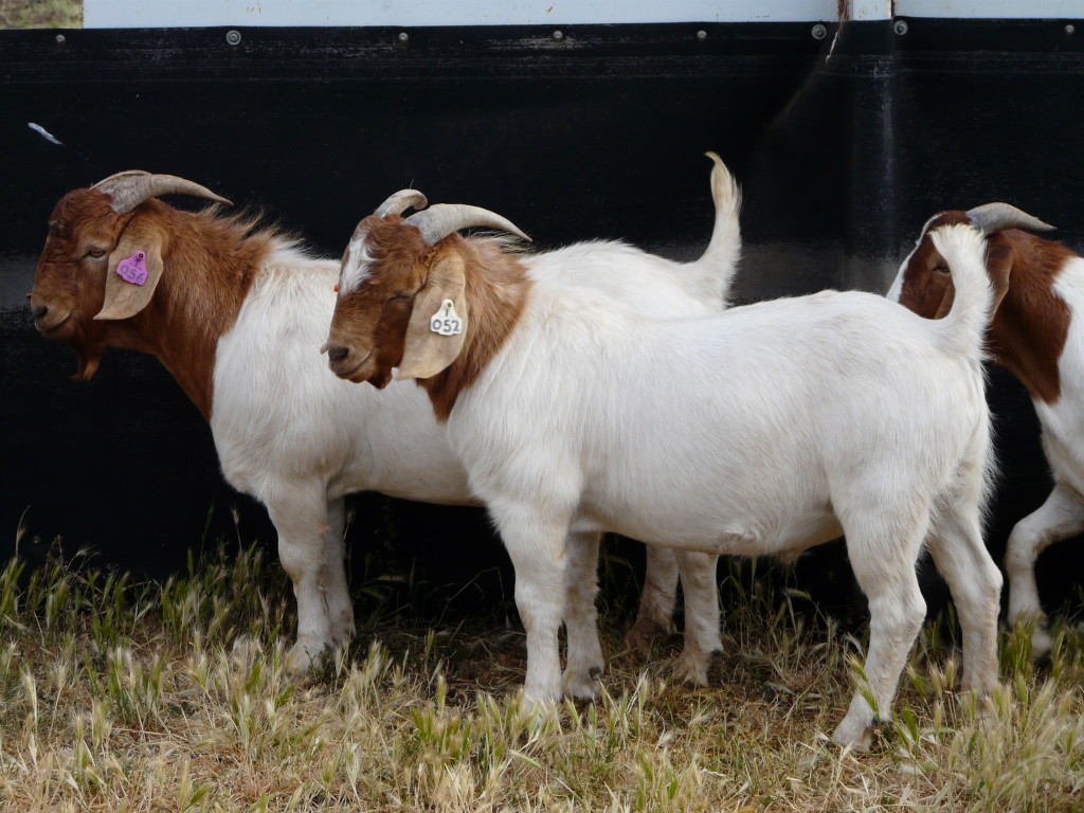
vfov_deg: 11.8
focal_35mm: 126
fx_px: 3946
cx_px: 542
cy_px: 406
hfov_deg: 15.6
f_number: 4
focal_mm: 20.6
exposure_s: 1/250
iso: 100
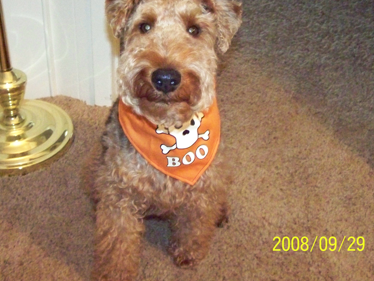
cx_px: 159
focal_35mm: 47
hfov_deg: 40.3
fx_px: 508
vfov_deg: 30.8
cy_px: 115
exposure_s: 1/60
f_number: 2.8
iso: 1600
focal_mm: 6.3
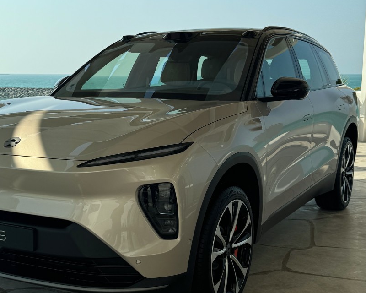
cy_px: 167
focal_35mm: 30
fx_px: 325
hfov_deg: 58.3
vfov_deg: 48.4
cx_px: 145
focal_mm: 6.76
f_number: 1.78
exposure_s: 1/5814
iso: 80
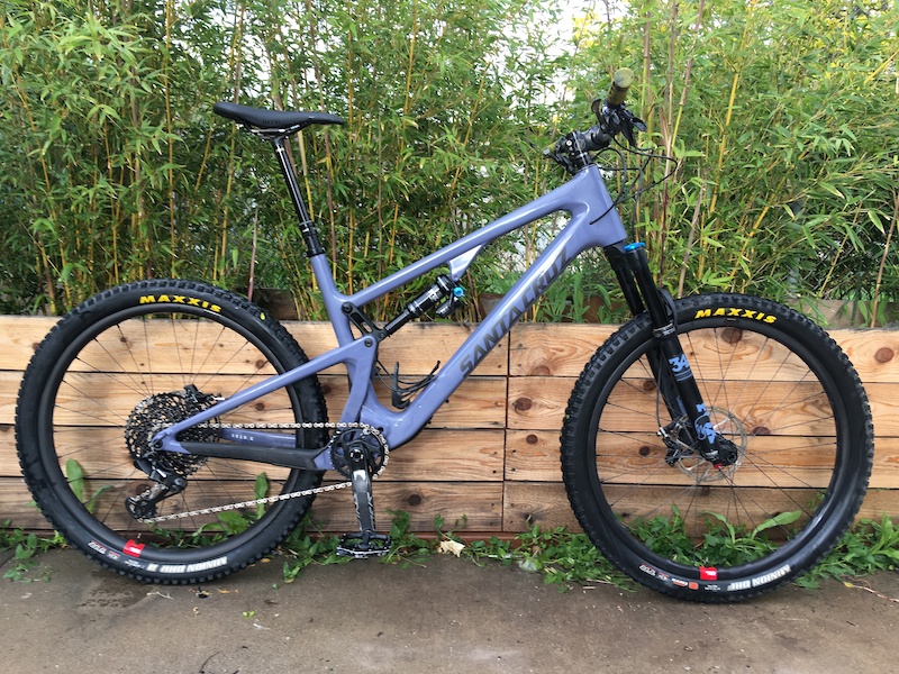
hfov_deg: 61.7
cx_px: 450
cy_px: 337
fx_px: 753
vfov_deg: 48.2
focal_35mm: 29
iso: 25
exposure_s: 1/60
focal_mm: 4.15
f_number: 2.2
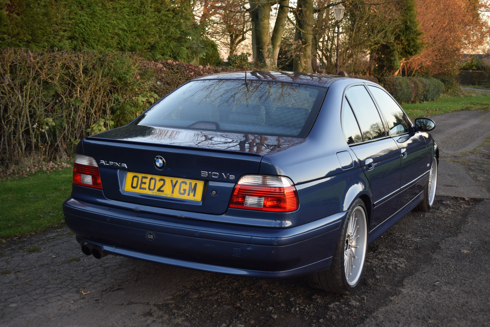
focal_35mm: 45
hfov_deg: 43.6
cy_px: 164
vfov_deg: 29.9
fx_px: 612
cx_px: 245
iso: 400
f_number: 4.5
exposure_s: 1/80
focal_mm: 30
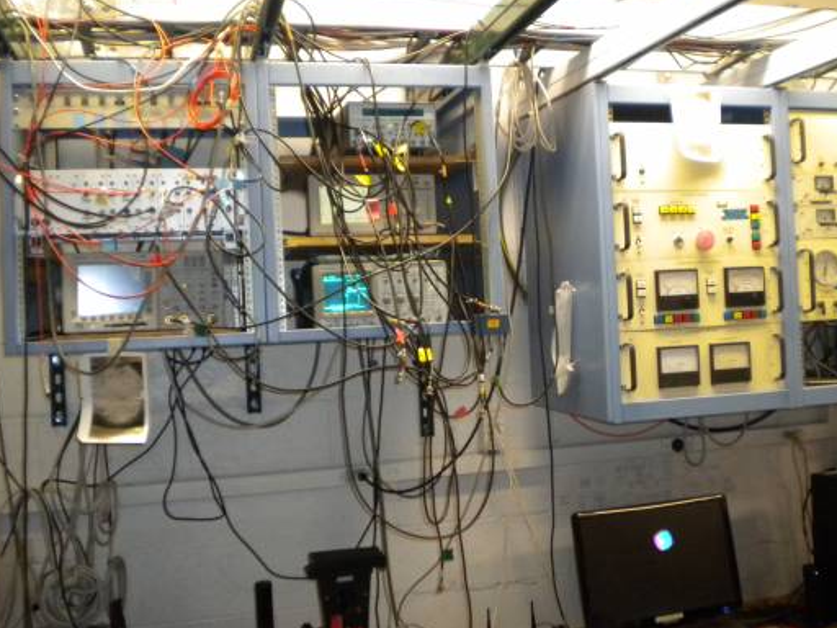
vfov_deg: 35.1
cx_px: 469
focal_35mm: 41
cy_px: 294
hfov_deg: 45.7
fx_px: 991
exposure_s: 1/30
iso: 400
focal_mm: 6.3
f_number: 3.1
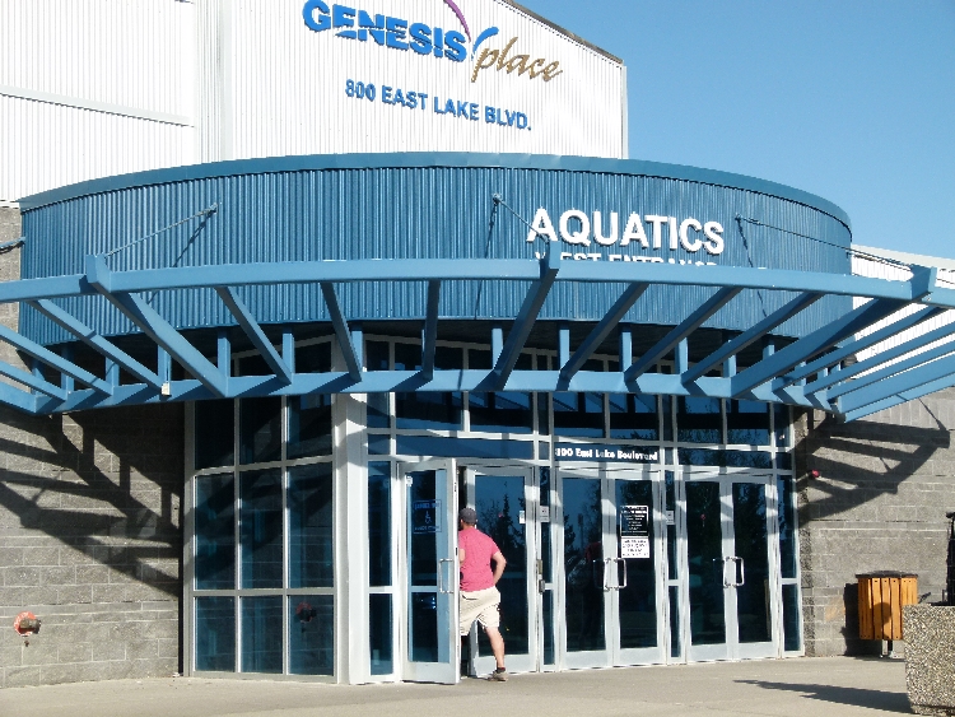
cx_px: 478
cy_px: 358
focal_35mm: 67
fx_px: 1849
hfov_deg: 29.0
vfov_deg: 21.9
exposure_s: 1/1000
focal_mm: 12.1
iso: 100
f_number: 4
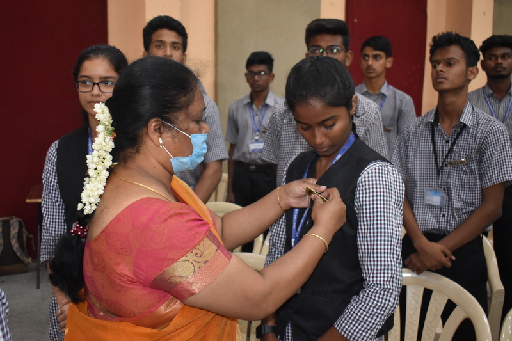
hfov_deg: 51.3
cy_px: 170
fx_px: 533
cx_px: 256
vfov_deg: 35.5
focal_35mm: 38
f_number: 4
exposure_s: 1/60
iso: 1600
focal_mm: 25
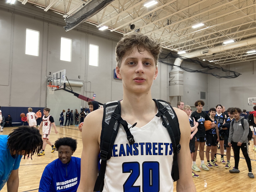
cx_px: 128
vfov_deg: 49.7
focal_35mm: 28
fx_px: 207
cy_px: 96
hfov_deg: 63.4
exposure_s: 1/60
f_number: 1.8
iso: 80
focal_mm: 3.99
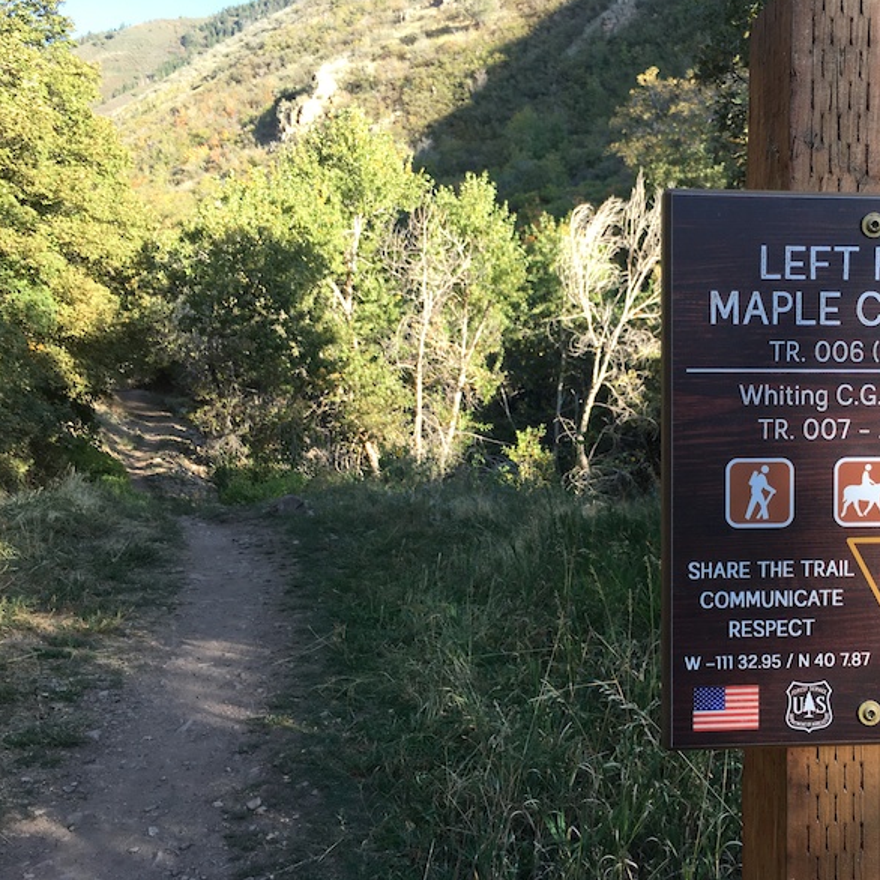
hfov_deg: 46.4
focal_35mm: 35
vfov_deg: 47.2
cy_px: 443
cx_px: 598
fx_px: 1007
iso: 25
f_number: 2.2
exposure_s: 1/188
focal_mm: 4.15
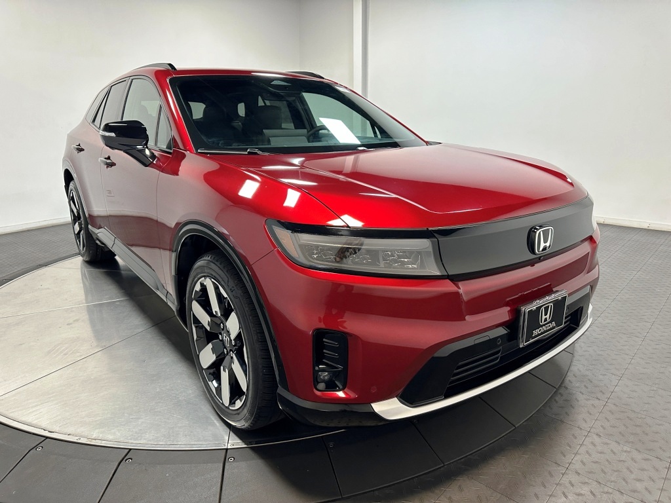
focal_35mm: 24
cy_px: 252
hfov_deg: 71.6
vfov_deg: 56.8
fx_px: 465
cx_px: 336
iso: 320
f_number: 1.78
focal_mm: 6.86
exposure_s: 1/60
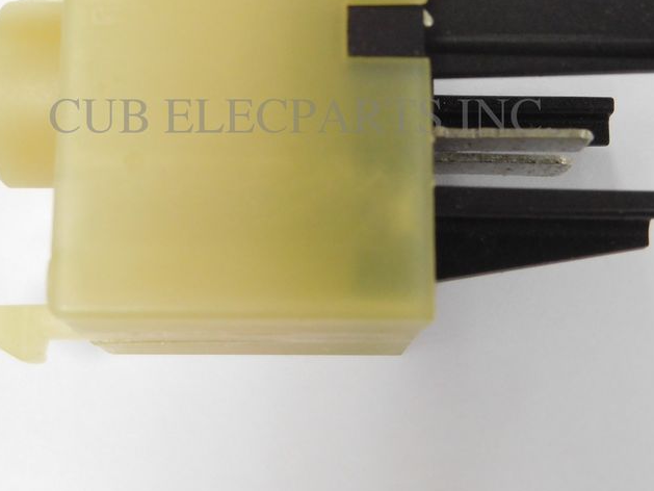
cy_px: 129
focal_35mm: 70
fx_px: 1323
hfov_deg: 27.7
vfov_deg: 20.9
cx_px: 286
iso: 400
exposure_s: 1/25
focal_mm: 8
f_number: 4
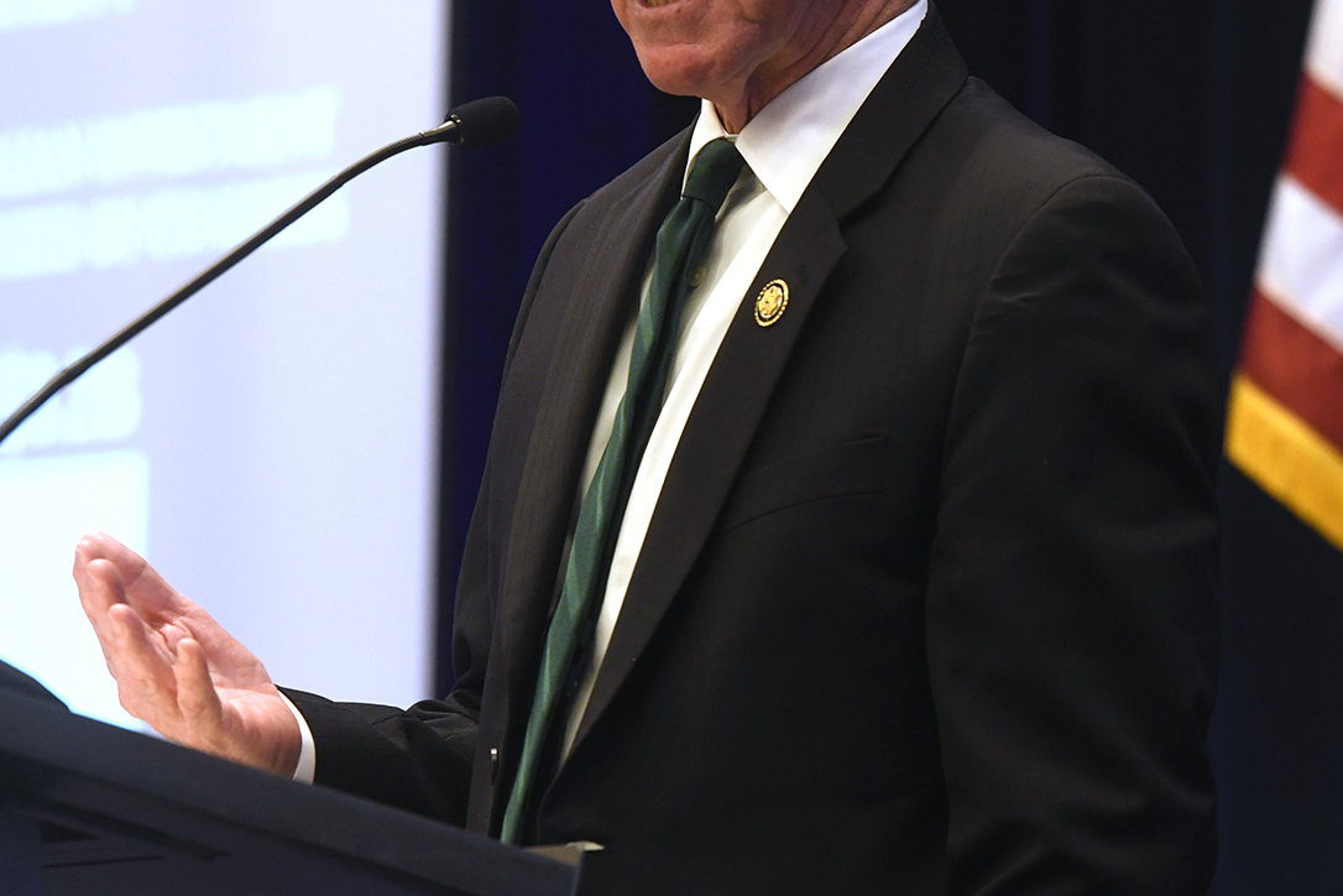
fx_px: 9587
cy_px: 270
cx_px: 806
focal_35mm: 257
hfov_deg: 8.0
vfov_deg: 5.3
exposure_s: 1/125
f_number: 4
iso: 1600
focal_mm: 155
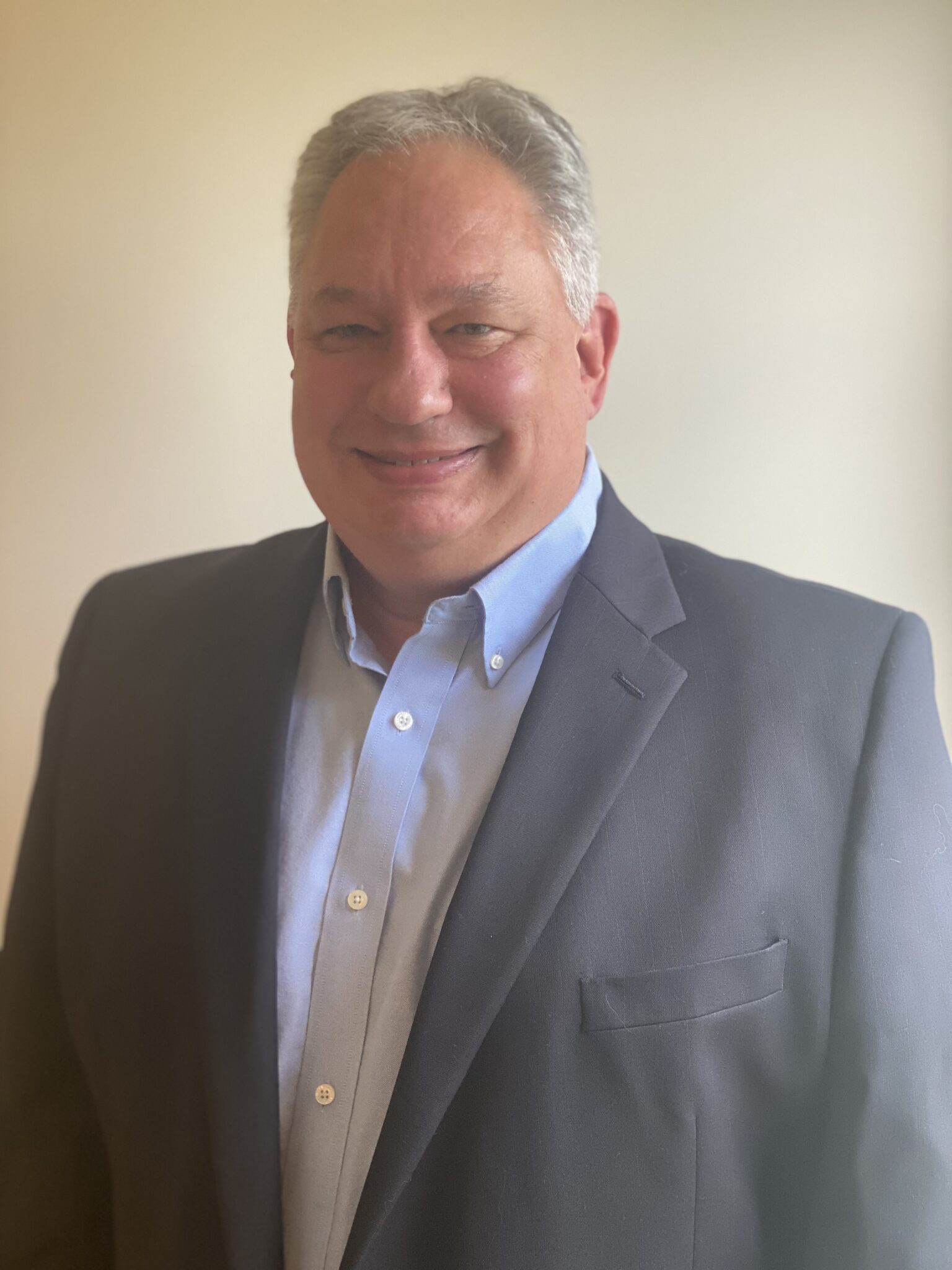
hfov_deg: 28.0
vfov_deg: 36.8
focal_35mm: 52
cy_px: 635
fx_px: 1907
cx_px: 476
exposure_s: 1/120
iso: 125
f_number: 2
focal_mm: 6
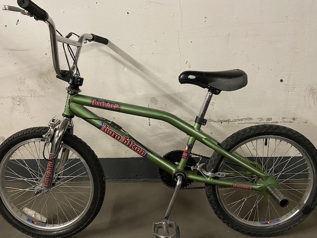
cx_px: 158
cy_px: 119
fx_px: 238
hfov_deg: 67.3
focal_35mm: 26
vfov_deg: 53.1
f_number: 1.8
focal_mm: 4.25
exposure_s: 1/30
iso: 640
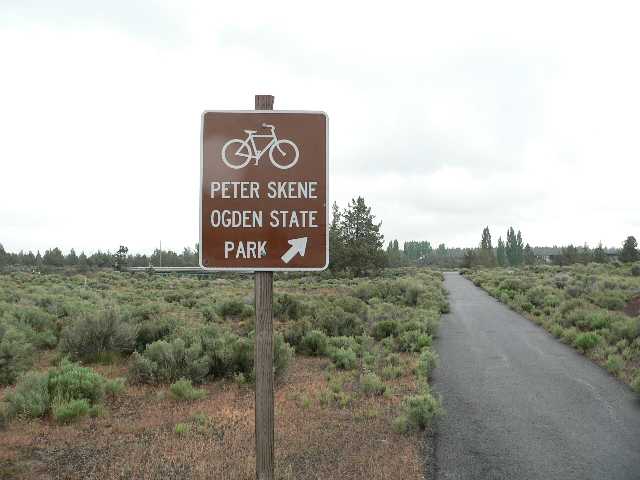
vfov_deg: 39.7
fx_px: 666
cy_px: 240
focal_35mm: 36
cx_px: 320
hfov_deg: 51.4
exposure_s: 1/125
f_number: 3.3
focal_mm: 6
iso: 80
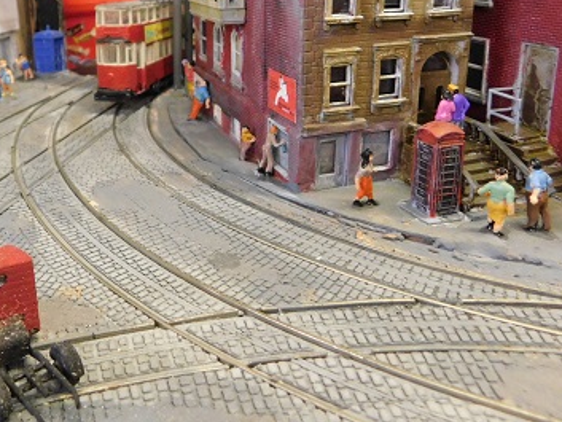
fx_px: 585
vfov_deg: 38.6
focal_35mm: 36
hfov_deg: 50.3
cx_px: 182
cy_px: 103
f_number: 3
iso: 400
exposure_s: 1/15
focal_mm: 4
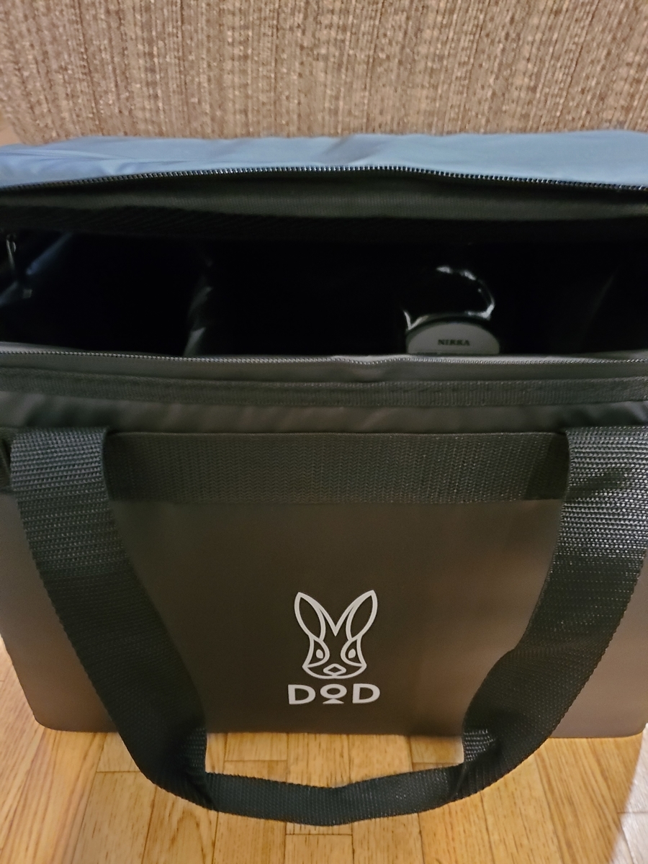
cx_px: 324
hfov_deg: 53.1
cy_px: 432
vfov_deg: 67.3
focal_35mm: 26
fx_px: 649
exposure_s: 1/4
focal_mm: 4.3
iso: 1250
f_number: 1.5
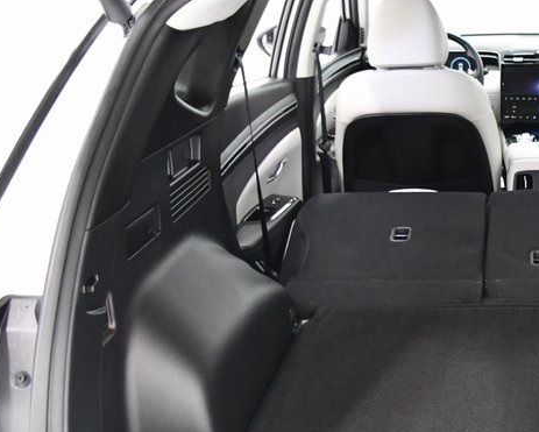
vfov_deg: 27.0
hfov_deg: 31.0
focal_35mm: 56
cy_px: 294
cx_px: 542
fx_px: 894
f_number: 3.5
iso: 4500
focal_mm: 18
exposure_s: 1/60
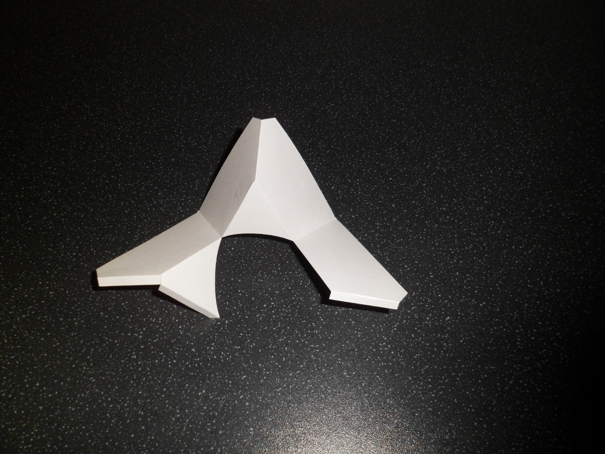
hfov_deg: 65.3
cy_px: 232
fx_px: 472
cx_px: 294
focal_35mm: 27
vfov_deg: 51.4
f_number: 9.4
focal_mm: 4.9
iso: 100
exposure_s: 1/15
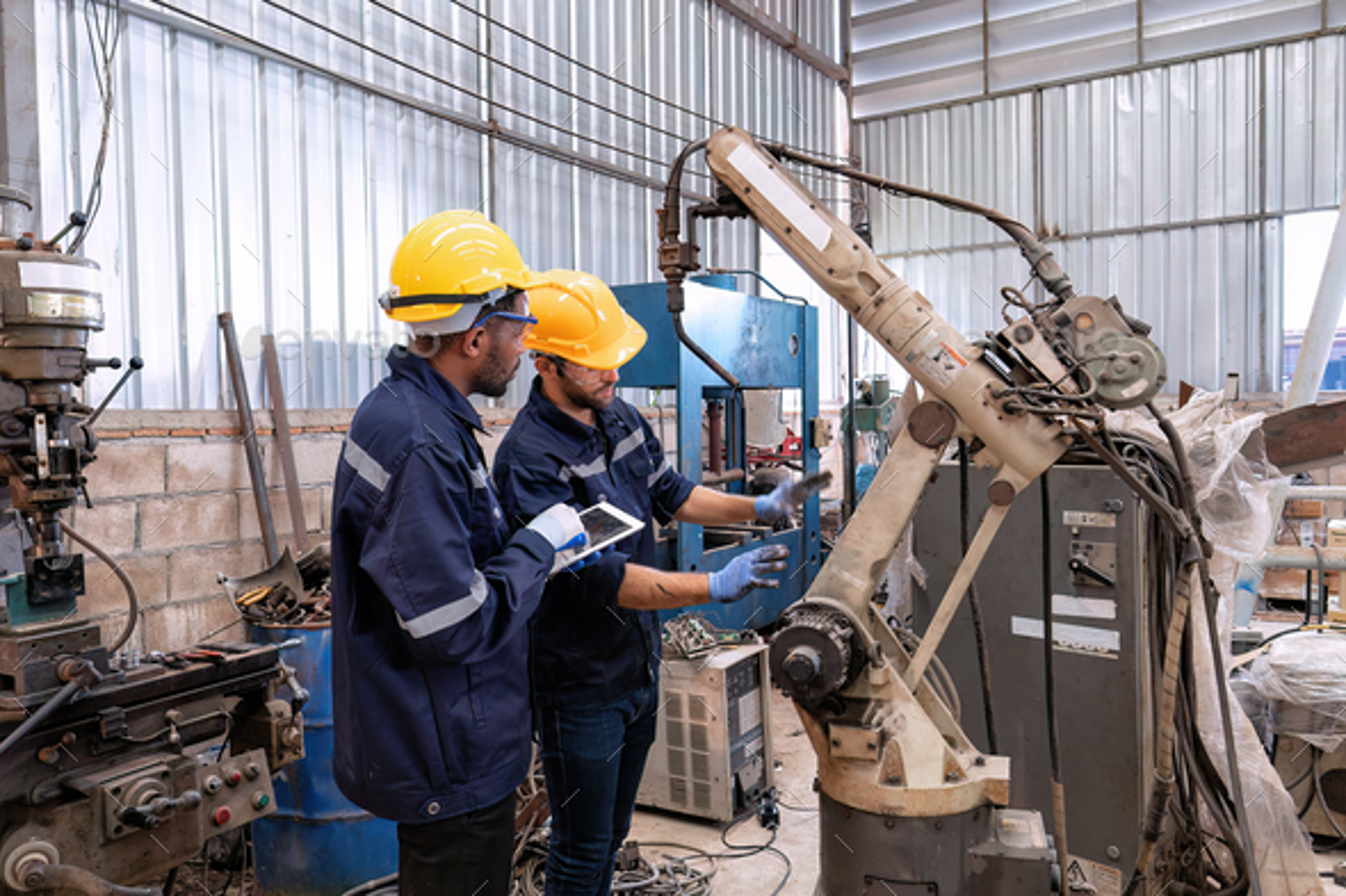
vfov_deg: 51.3
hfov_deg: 71.5
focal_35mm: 25
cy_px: 448
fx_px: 934
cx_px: 673
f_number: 2.8
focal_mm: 17
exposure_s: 1/125
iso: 320
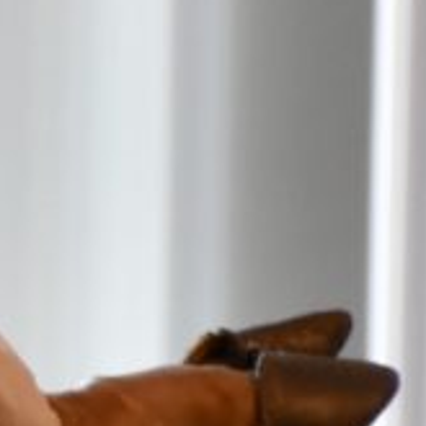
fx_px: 11570
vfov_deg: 2.1
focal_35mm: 831
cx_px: -911
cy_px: 1059
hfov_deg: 2.1
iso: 1600
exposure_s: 1/60
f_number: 5
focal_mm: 70
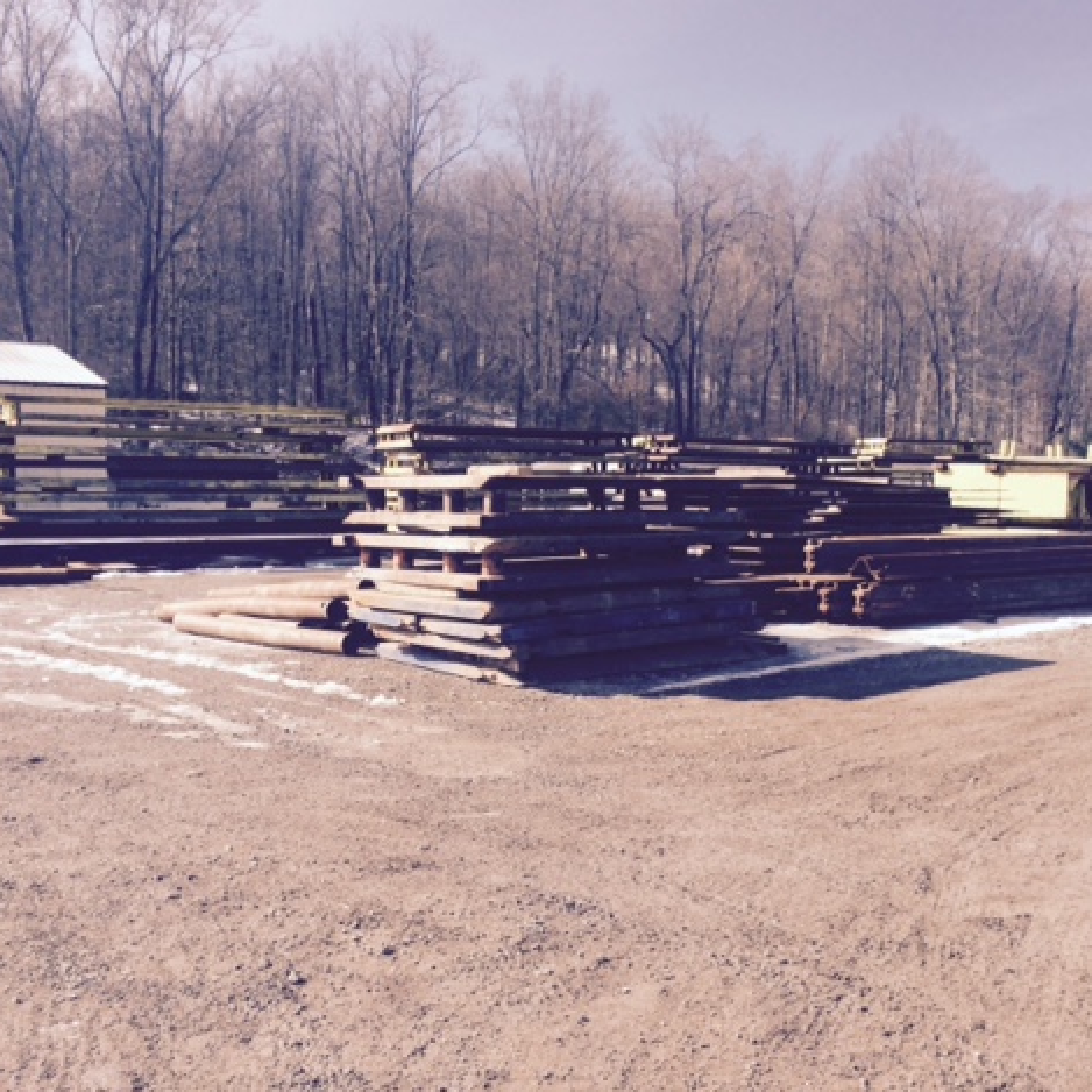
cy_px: 540
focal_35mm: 35
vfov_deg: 47.2
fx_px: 1249
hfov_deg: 47.1
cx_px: 631
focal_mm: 4.15
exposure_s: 1/1466
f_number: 2.2
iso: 32
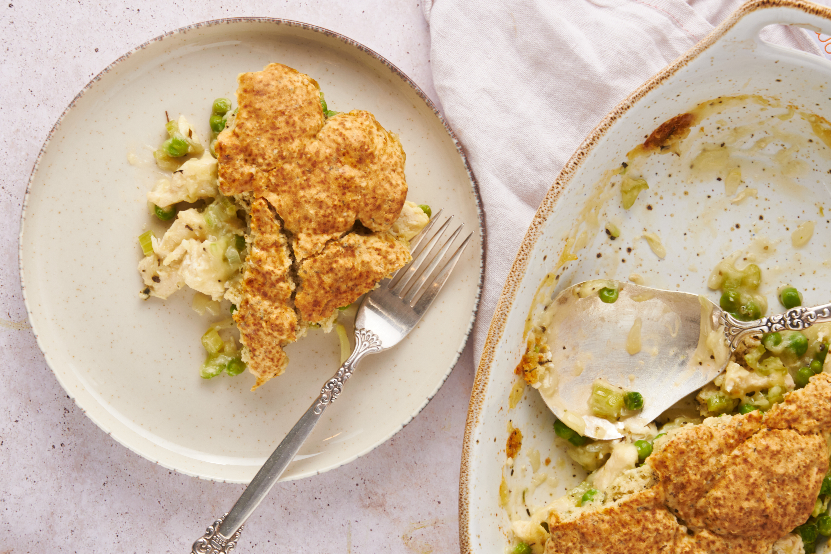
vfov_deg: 14.7
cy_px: 277
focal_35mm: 93
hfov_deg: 21.9
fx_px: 2147
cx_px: 416
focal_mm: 62
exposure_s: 1/100
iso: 100
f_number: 11
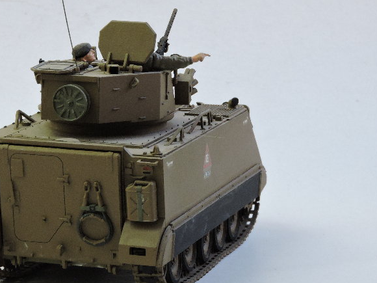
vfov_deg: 7.7
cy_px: 130
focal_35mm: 194
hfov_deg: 10.2
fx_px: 2113
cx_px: 106
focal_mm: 22.4
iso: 400
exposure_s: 1/40
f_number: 5
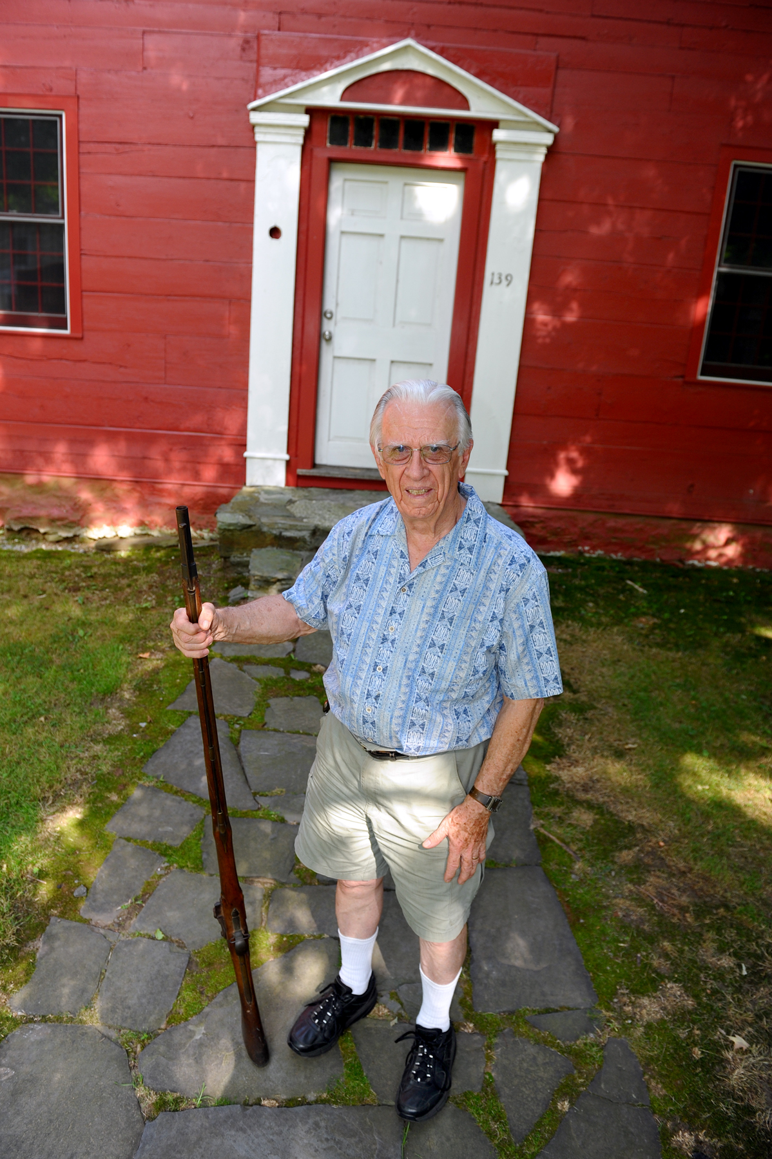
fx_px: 773
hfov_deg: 53.1
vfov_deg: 73.8
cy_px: 580
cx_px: 386
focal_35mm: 24
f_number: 4
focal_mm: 24
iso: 400
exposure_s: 1/250
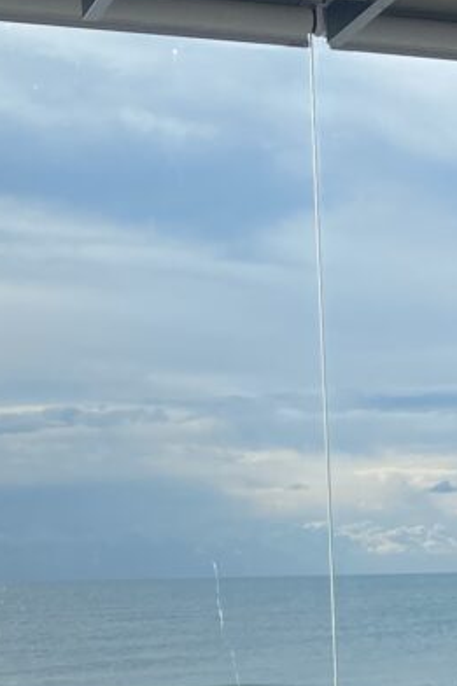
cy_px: 733
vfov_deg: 18.6
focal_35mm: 106
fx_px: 2020
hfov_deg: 12.3
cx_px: 690
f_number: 1.8
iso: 32
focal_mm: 4.25
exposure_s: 1/3497
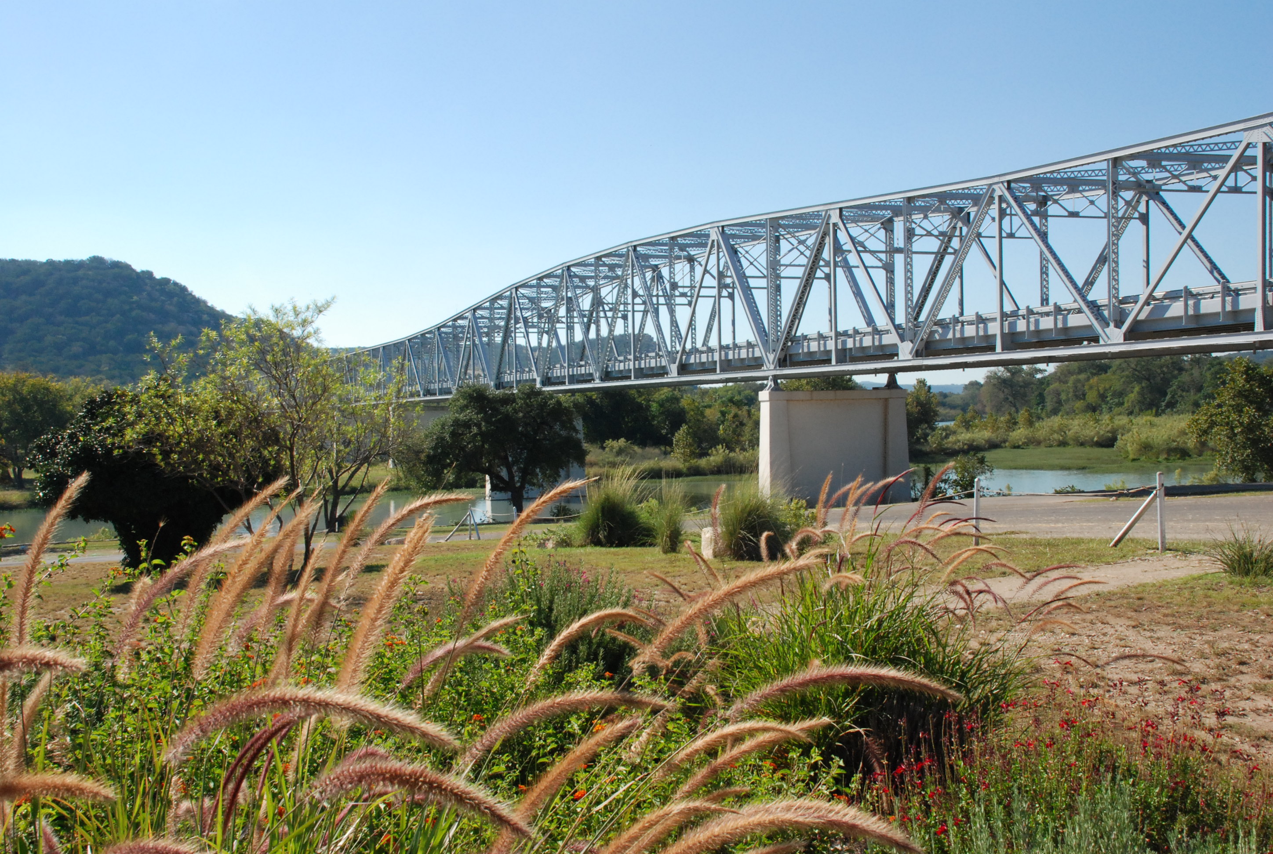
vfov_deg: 34.4
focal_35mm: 39
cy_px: 427
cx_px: 636
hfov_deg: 49.5
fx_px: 1382
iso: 640
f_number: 18
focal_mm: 26
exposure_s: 1/250
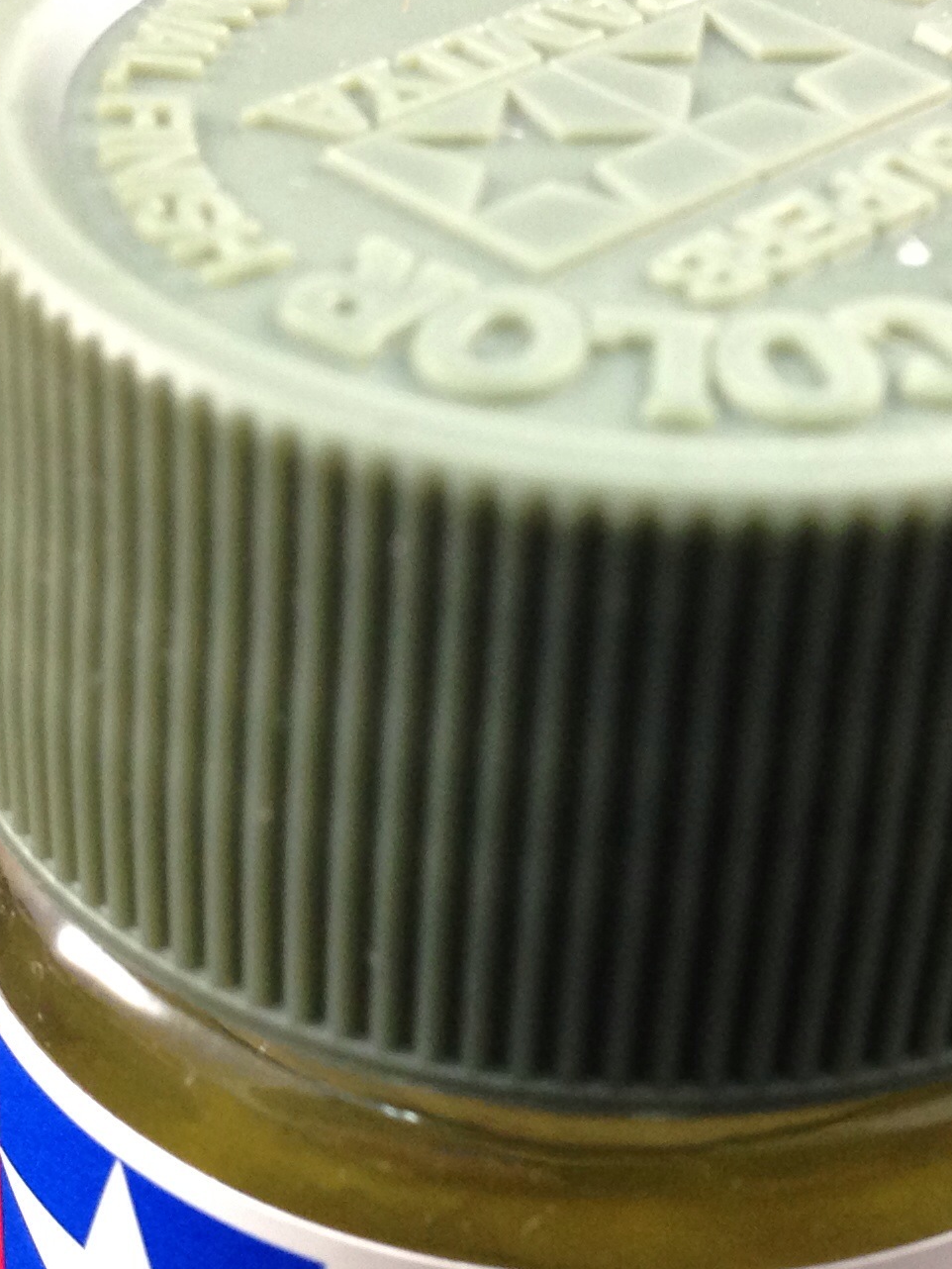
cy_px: 882
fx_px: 3079
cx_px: 571
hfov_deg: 17.6
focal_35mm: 84
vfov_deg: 23.1
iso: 125
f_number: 2.4
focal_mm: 4.13
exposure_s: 1/20
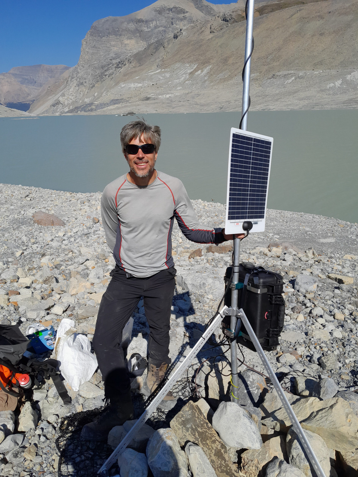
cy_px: 238
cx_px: 179
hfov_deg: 53.1
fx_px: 359
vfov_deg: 67.3
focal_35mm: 26
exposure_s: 1/3096
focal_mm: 4
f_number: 1.8
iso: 40
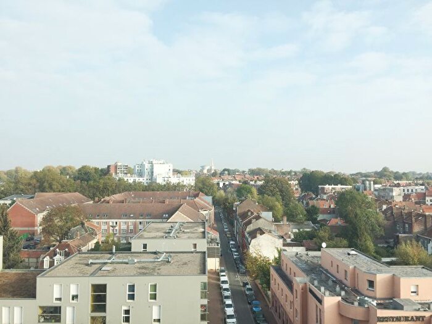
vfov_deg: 48.2
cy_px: 162
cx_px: 216
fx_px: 362
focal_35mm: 29
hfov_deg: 61.7
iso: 32
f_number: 2.2
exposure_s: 1/964
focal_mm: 4.15
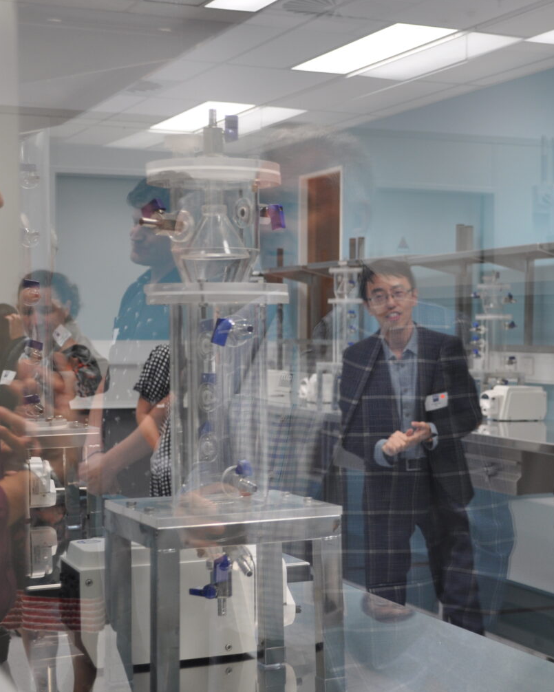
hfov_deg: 20.6
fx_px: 1496
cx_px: 491
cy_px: 347
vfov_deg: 26.1
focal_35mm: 73
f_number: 5.6
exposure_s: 1/30
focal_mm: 34
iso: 400
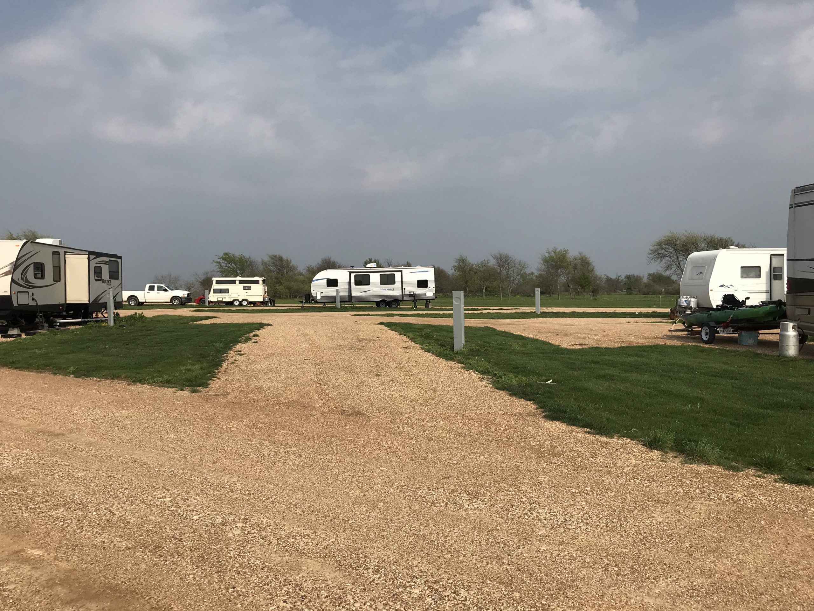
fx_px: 658
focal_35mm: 28
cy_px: 306
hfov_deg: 63.4
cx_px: 407
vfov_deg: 49.7
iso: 20
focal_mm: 3.99
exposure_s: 1/4167
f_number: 1.8
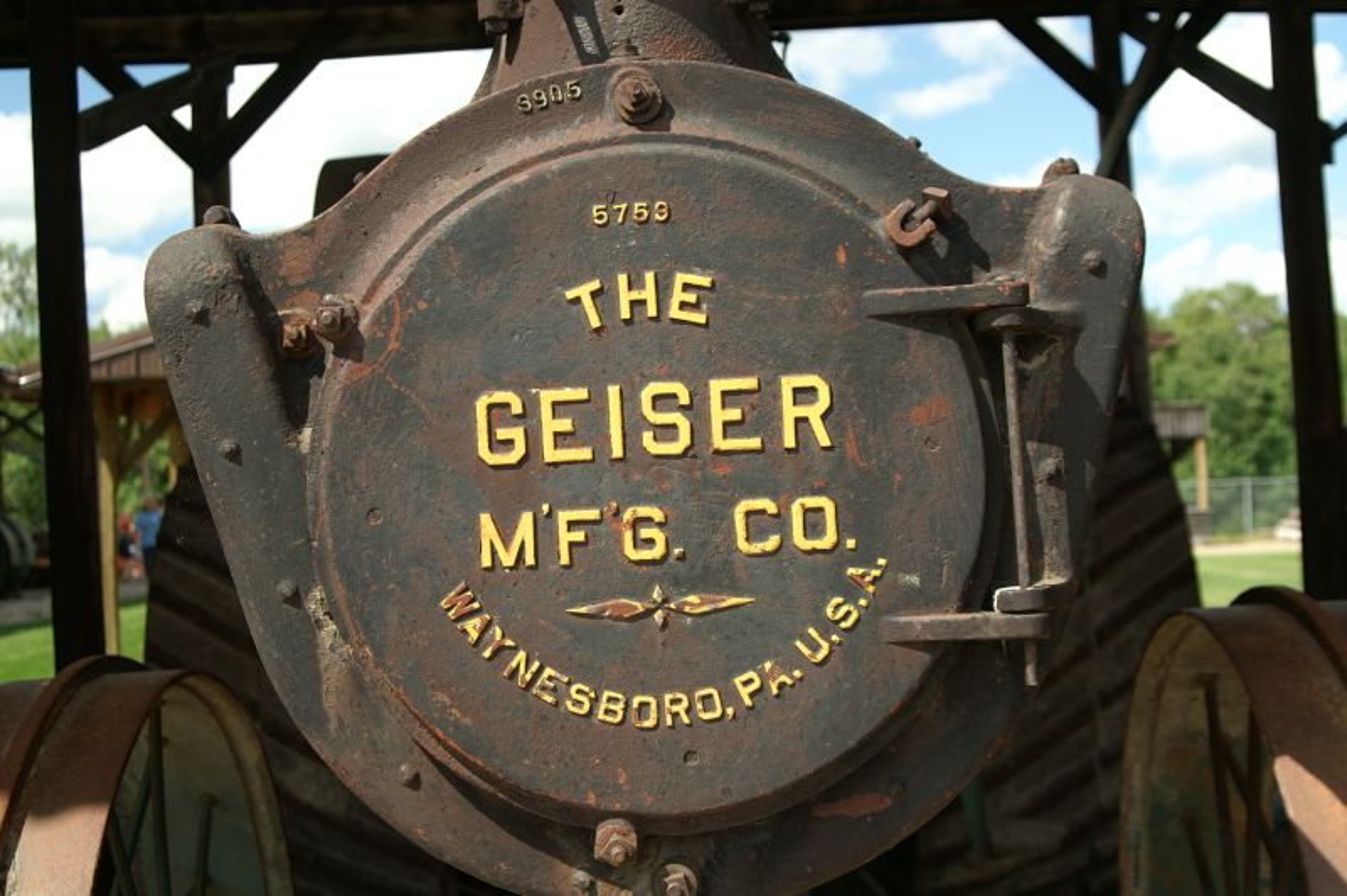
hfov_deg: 37.9
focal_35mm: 52
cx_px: 674
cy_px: 448
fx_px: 1963
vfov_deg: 25.7
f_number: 3.5
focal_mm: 35
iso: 100
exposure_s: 1/250
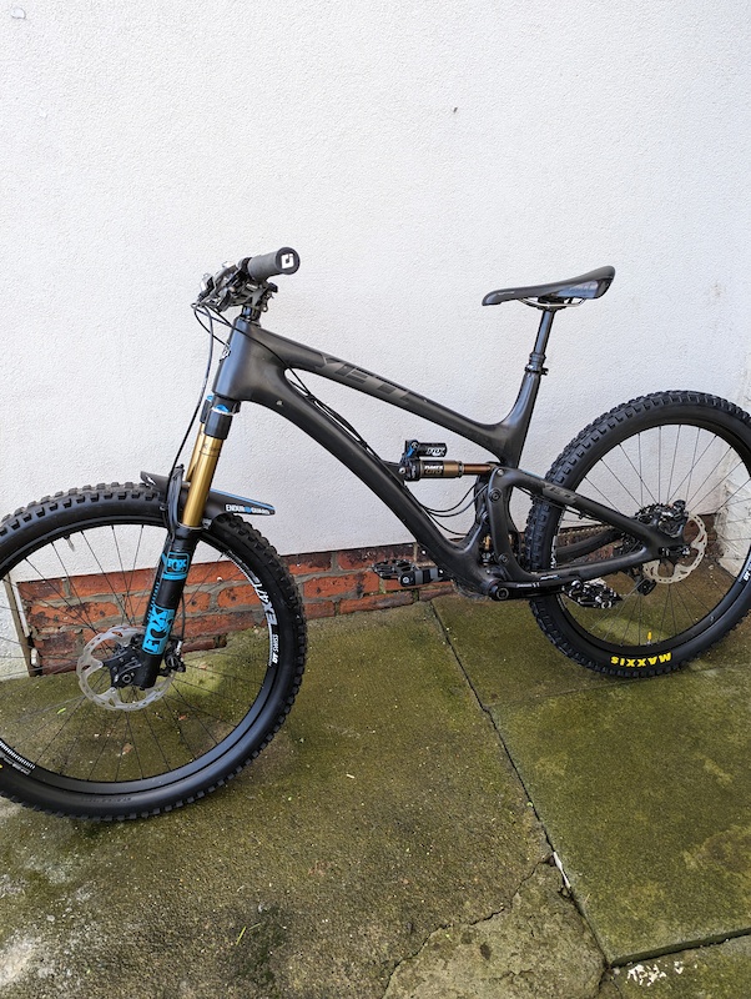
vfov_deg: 71.5
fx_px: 693
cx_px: 376
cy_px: 500
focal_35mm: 24
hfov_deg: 56.9
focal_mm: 6.81
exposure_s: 1/55.9
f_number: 1.85
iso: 45
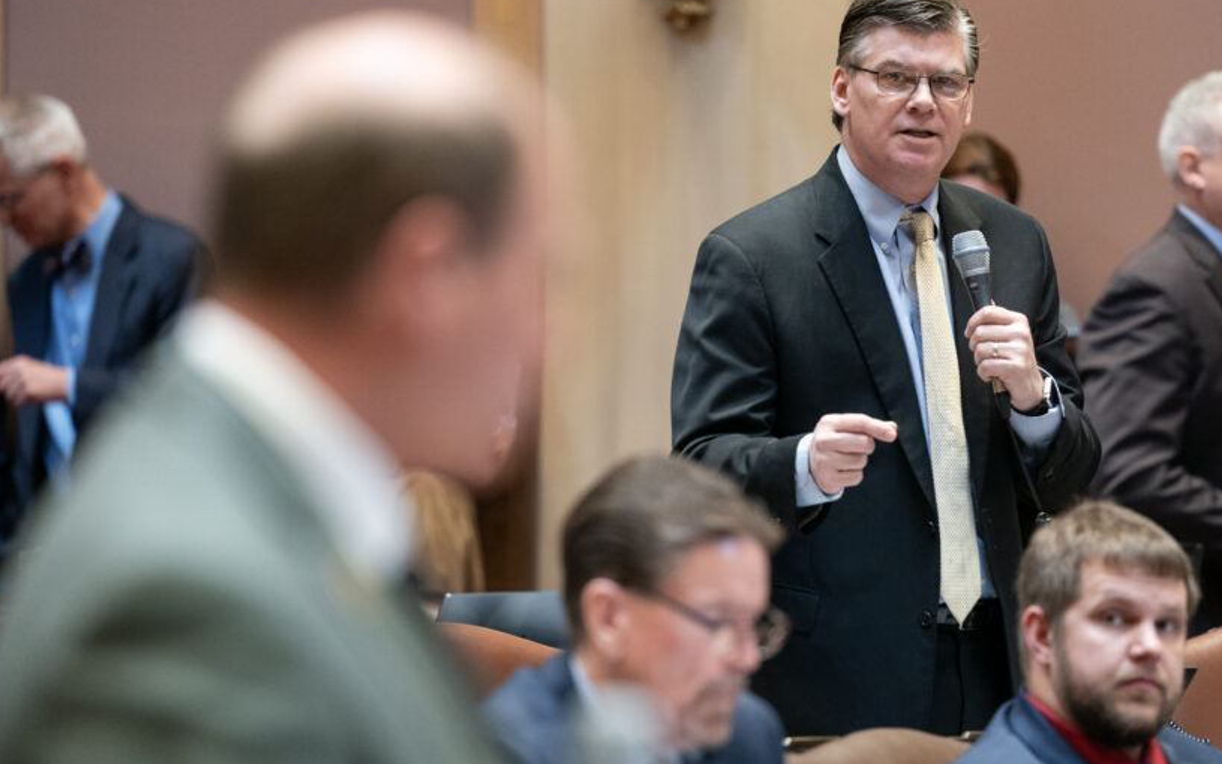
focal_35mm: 256
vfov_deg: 5.1
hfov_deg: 8.2
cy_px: 441
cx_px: 706
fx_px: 8529
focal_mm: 200
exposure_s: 1/160
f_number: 3.2
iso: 3200
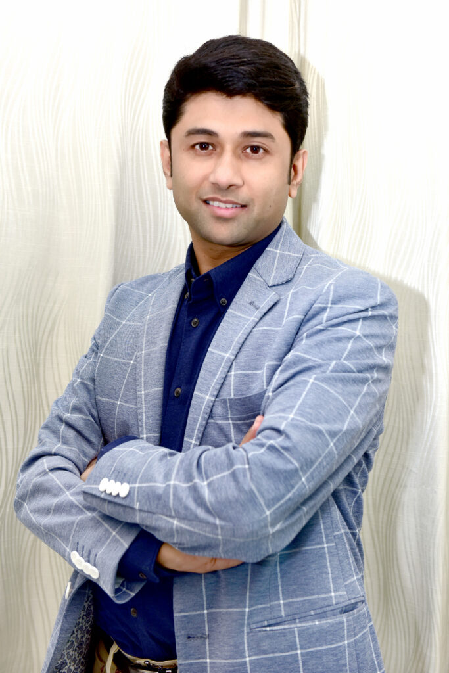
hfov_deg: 23.4
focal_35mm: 58
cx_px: 224
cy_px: 336
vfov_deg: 34.5
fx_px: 1085
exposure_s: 1/125
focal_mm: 58
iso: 250
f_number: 5
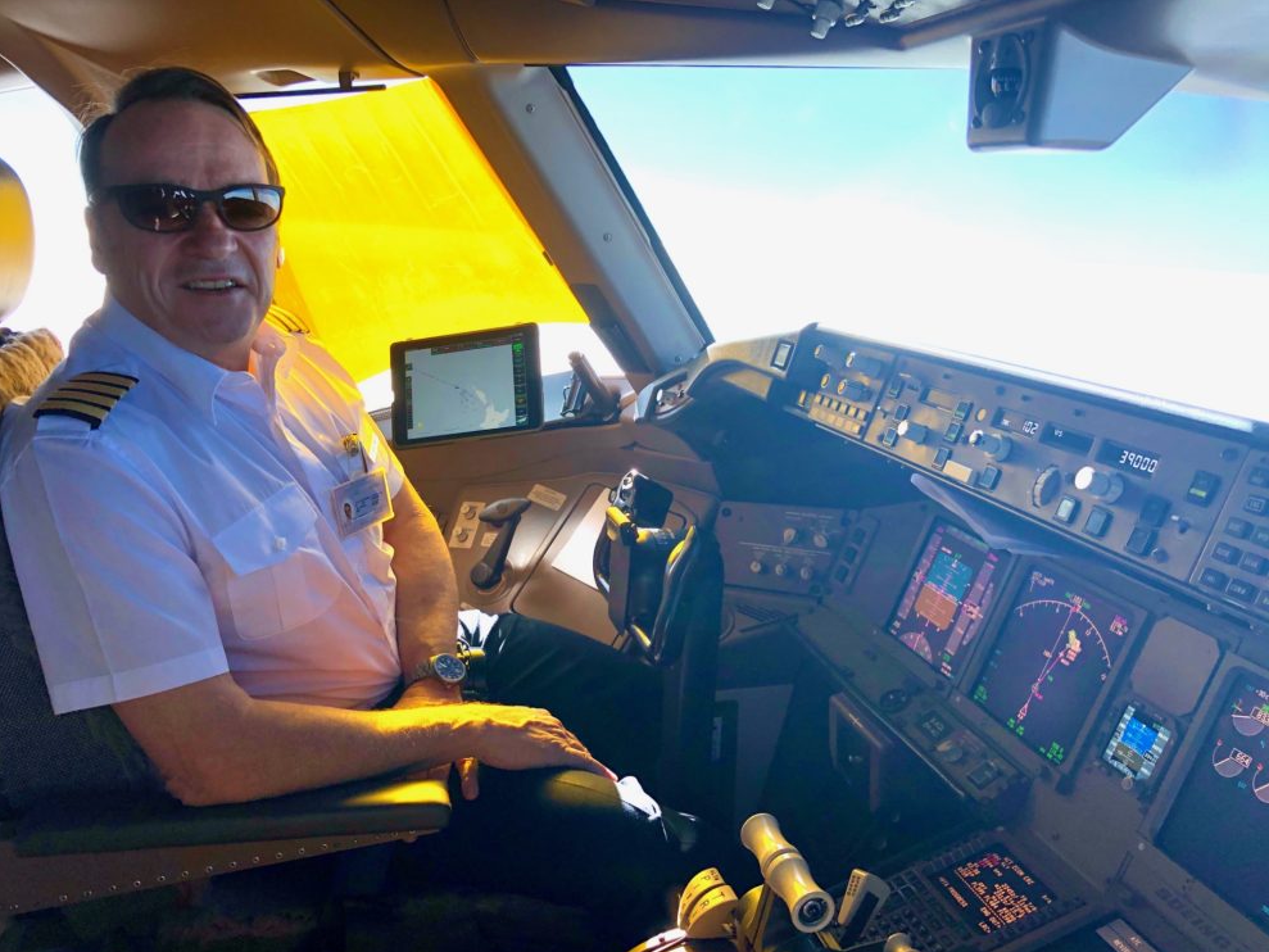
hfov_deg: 61.6
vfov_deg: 48.2
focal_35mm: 29
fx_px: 1063
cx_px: 613
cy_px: 491
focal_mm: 4
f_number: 1.8
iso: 20
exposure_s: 1/314
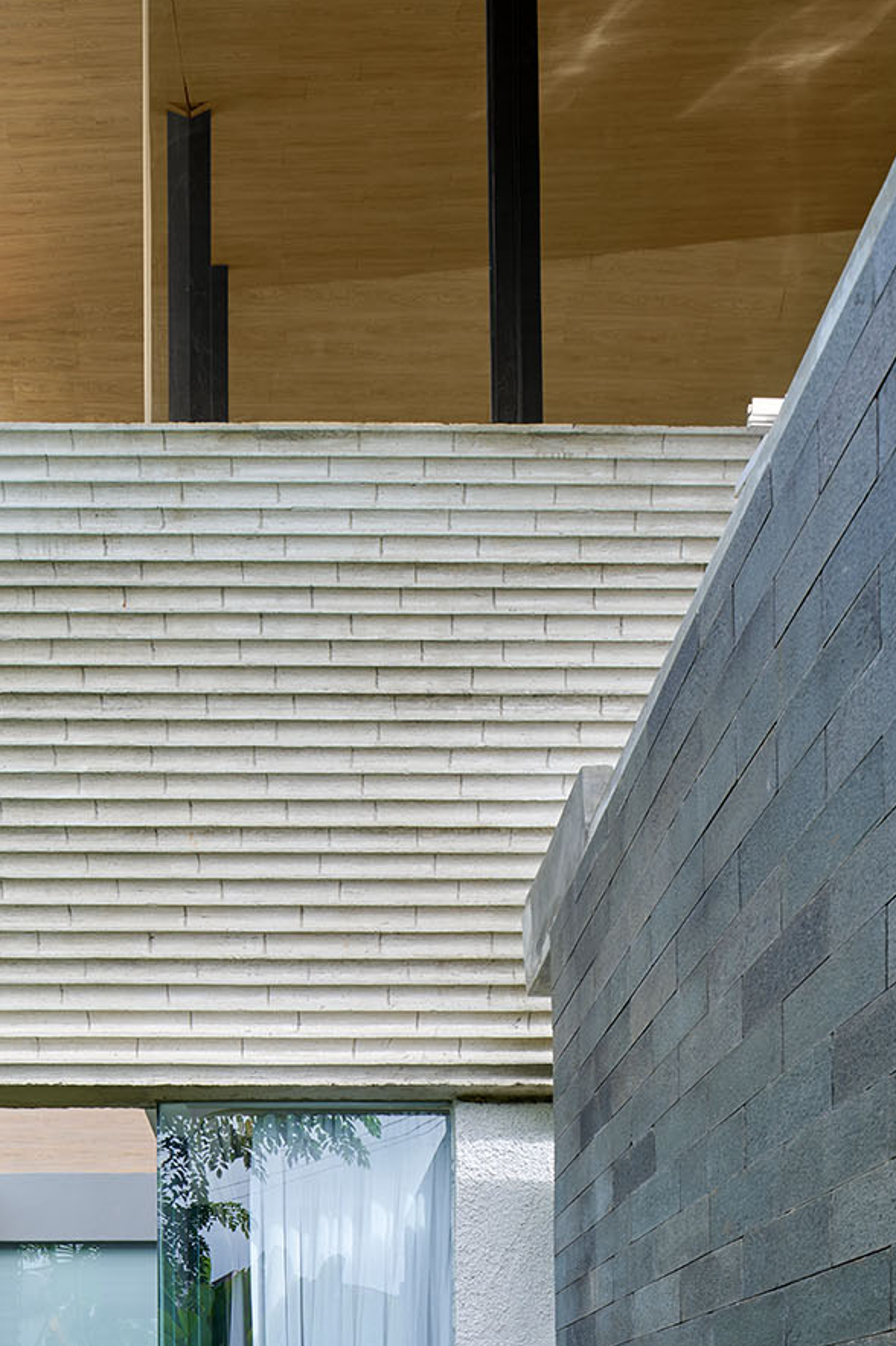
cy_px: 855
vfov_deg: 59.4
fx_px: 1158
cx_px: 230
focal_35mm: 31
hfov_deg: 41.1
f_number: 7.1
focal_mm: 19
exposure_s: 1/30
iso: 64
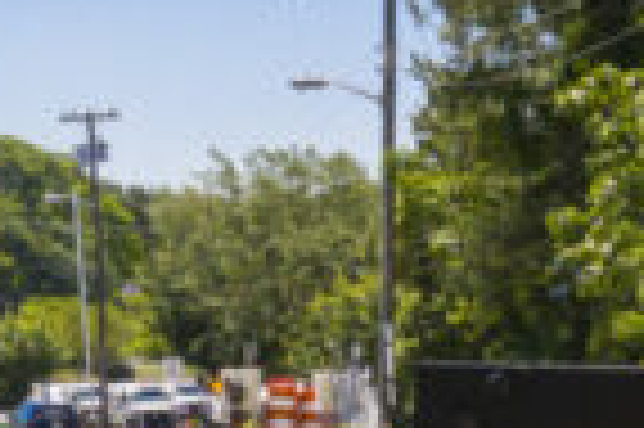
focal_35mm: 200
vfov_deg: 6.4
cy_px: 1162
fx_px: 3574
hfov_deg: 10.3
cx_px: 293
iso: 200
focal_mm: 10.26
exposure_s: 1/120
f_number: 5.6
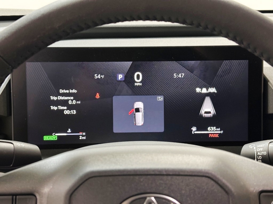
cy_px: 102
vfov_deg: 30.3
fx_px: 379
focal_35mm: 48
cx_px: 136
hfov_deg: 39.7
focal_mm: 6.86
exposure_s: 1/24
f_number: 1.78
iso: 640
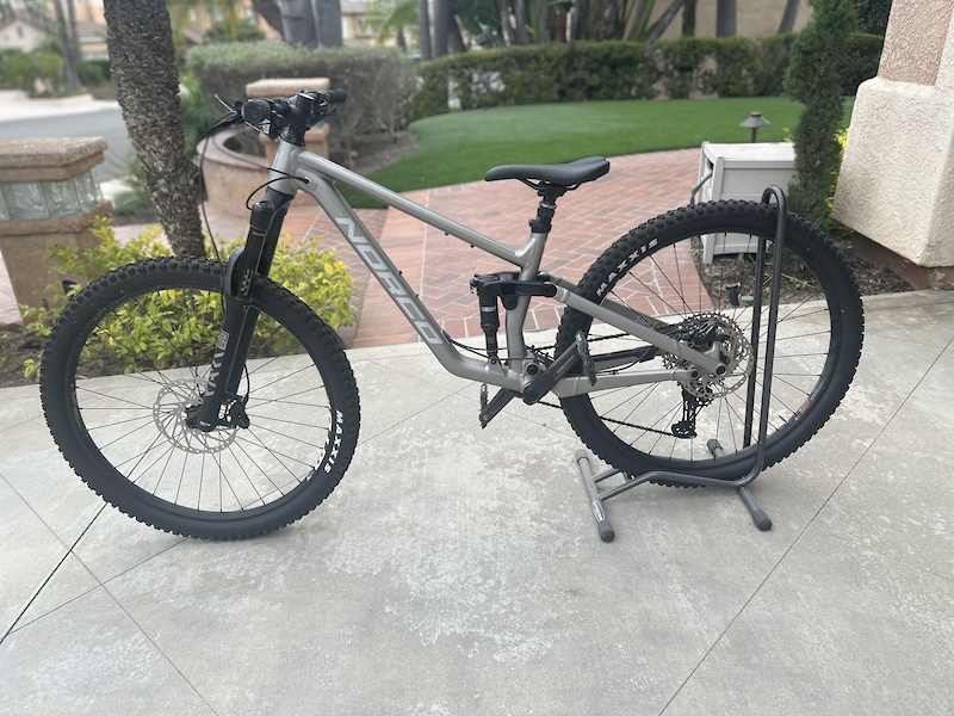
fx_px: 717
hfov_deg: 67.3
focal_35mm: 26
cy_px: 358
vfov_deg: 53.1
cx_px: 477
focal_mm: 5.7
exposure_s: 1/666
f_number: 1.5
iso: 50
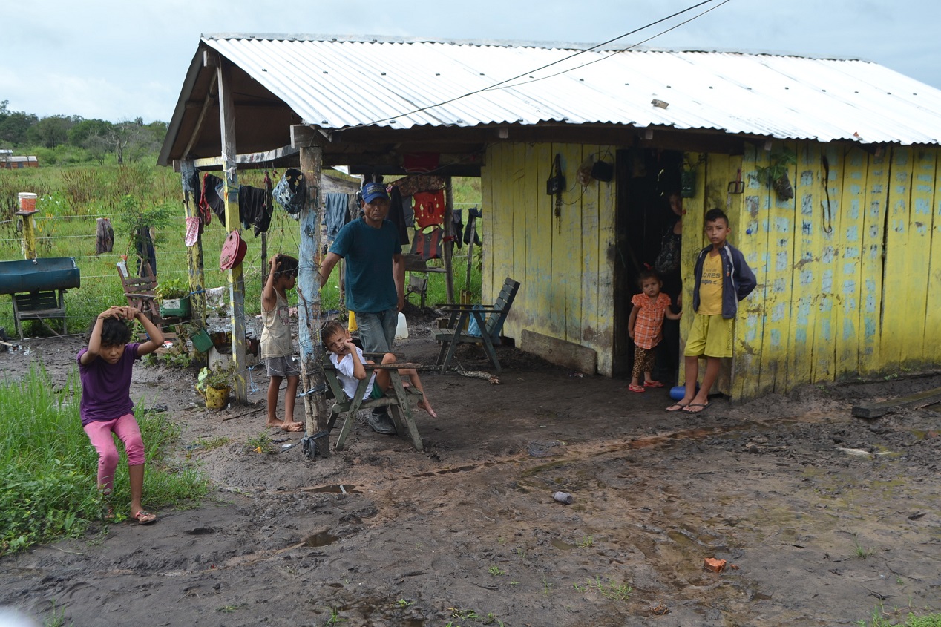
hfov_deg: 49.6
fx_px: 1019
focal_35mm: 39
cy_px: 314
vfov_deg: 34.2
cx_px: 470
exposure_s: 1/160
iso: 100
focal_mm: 26
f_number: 6.3
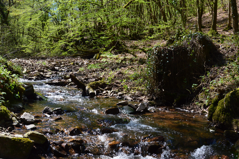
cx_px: 123
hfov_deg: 60.3
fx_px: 206
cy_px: 84
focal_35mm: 31
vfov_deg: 42.3
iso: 400
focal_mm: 18
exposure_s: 1/200
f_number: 10
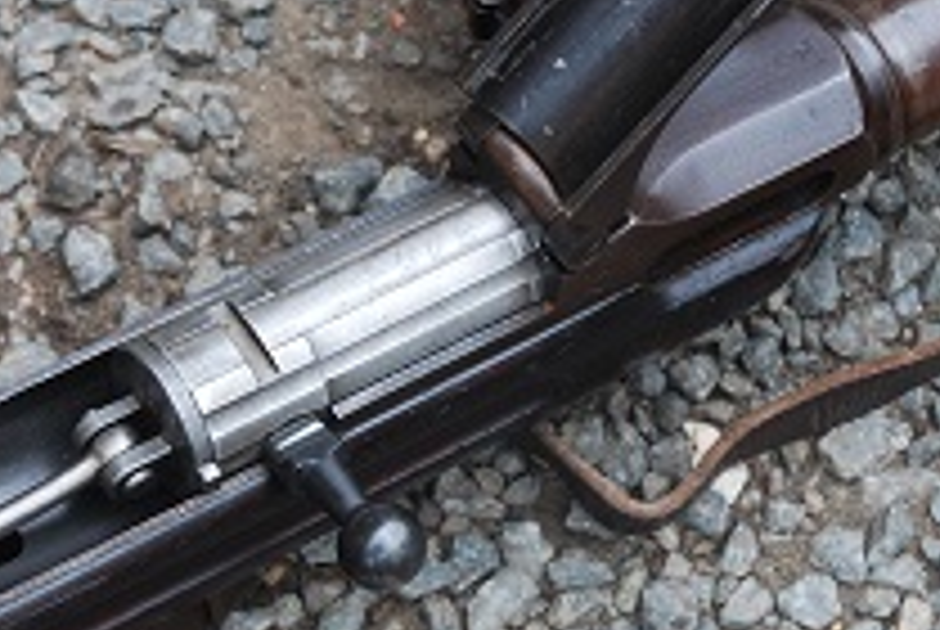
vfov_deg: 9.2
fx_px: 3933
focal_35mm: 150
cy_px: 376
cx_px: 94
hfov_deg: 13.5
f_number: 4.5
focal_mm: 35
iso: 200
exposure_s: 1/80
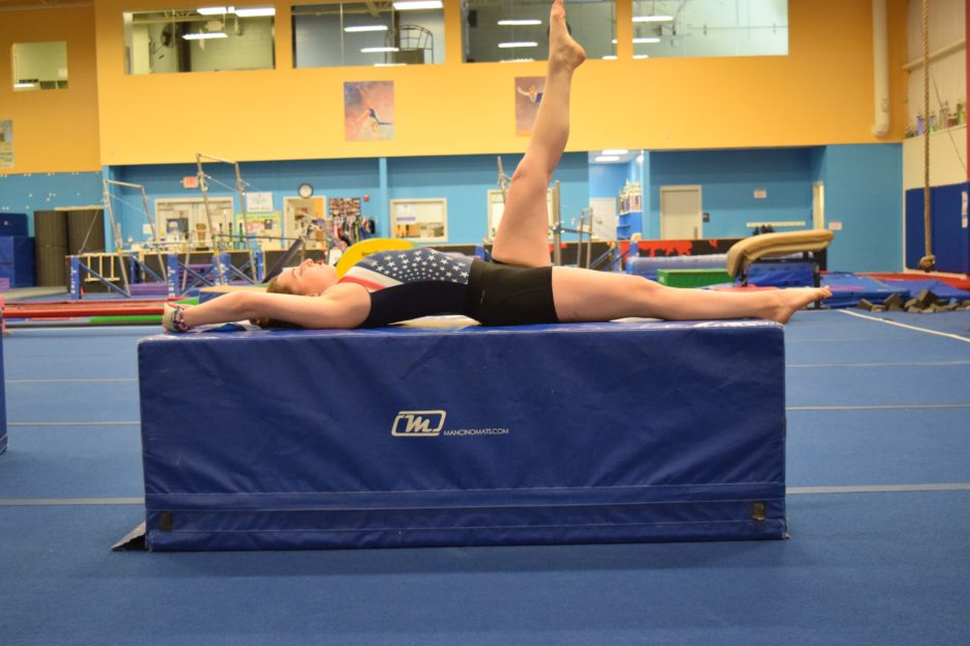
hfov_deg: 44.5
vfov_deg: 30.5
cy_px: 319
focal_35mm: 44
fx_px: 1185
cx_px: 466
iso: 3200
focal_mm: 28
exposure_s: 1/125
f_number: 4.2
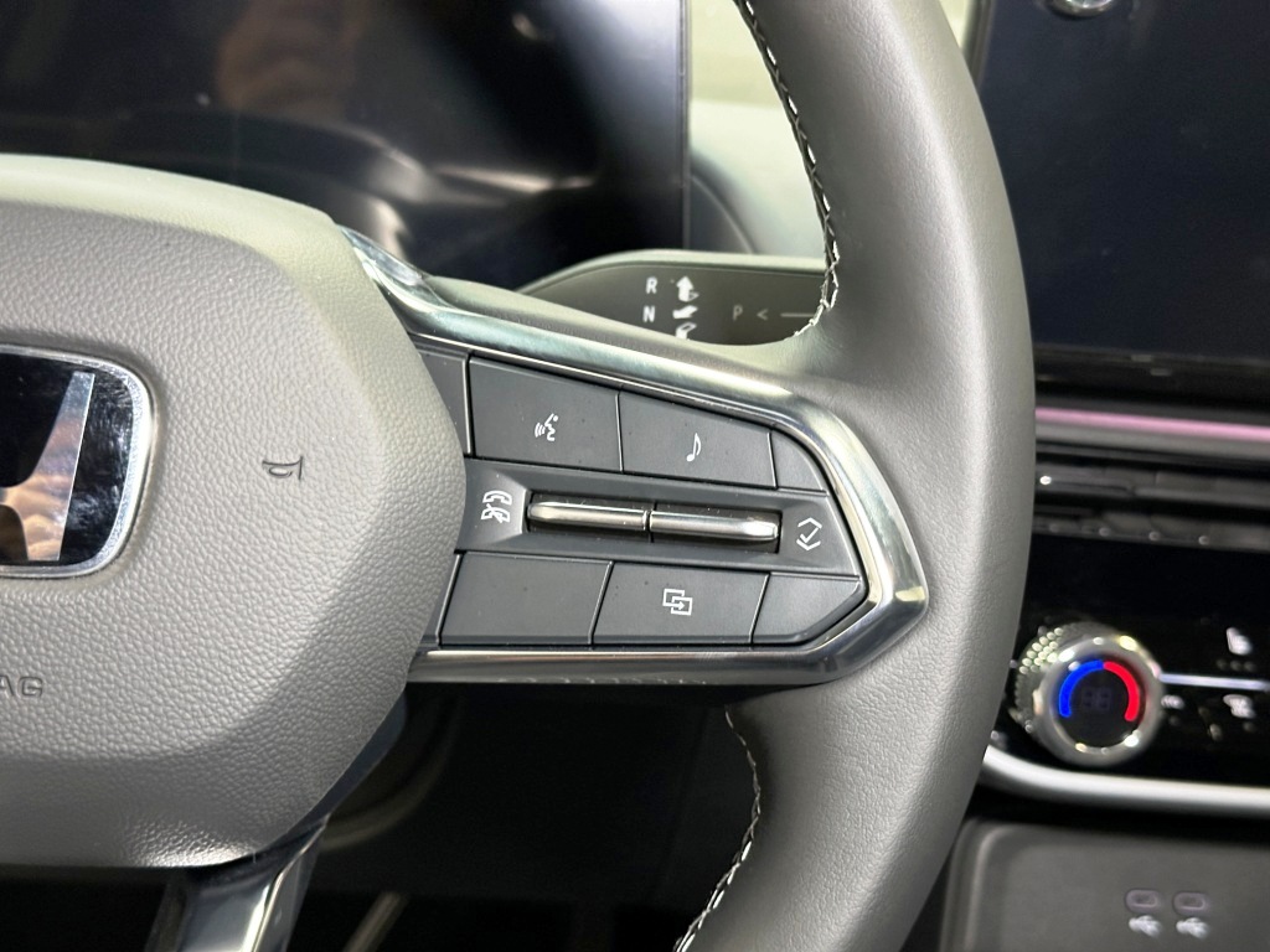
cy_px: 476
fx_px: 1761
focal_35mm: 48
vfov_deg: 30.3
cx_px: 635
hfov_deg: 39.7
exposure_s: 1/30
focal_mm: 6.86
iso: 500
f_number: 1.78
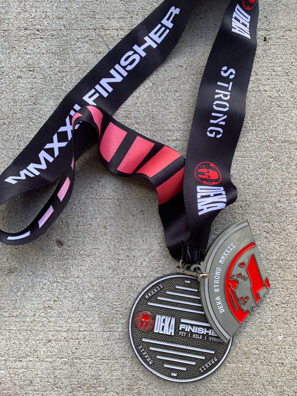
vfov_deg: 67.3
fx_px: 297
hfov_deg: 53.1
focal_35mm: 26
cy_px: 198
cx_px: 148
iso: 25
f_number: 1.8
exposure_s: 1/131
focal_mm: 4.25
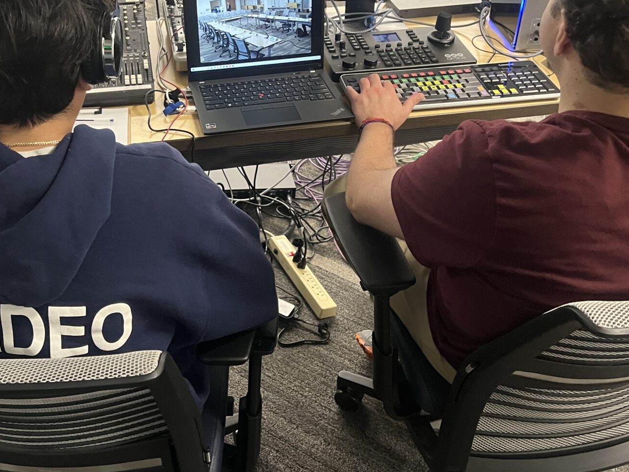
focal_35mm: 41
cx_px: 245
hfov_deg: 45.5
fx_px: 745
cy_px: 147
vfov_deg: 34.7
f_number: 1.5
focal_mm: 5.7
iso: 400
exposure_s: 1/60
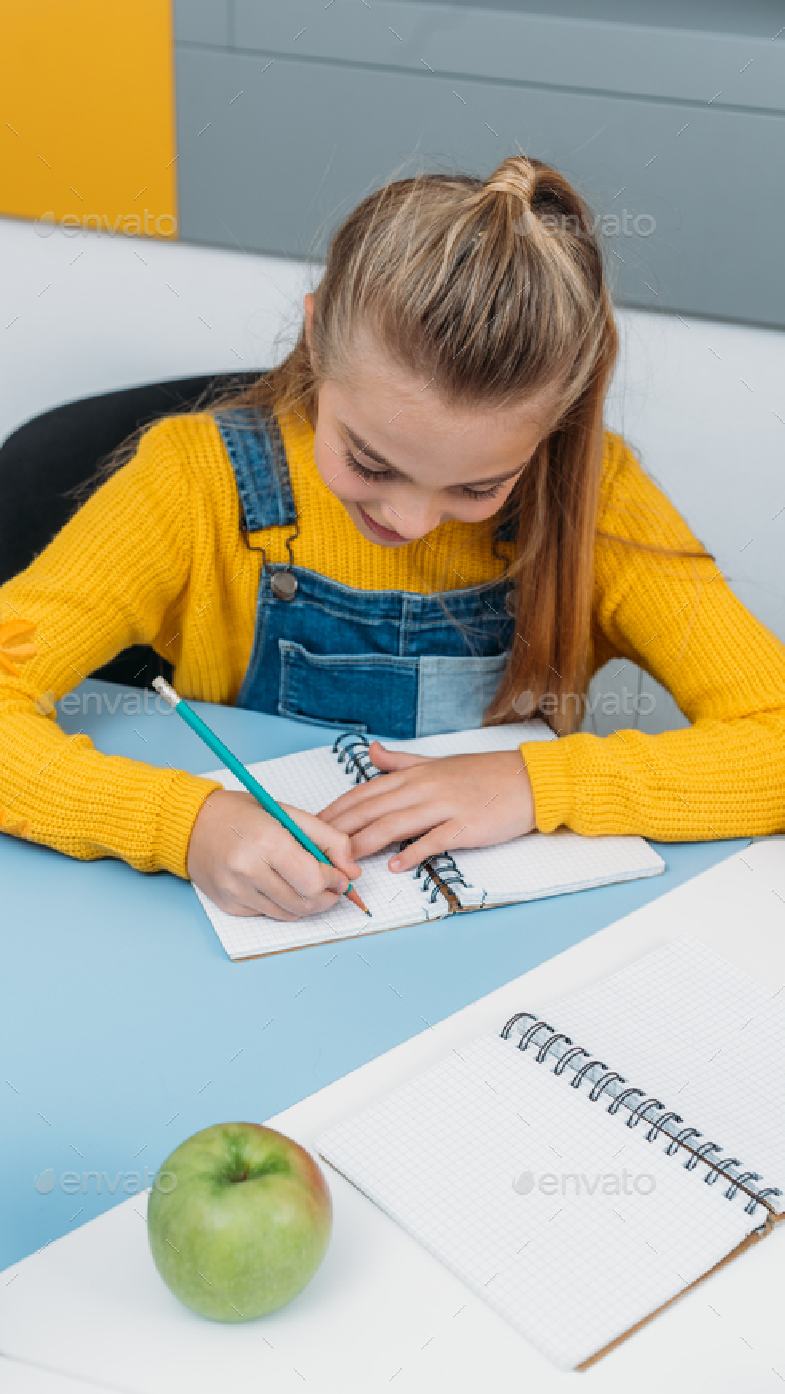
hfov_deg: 22.6
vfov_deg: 39.2
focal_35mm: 53
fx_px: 1960
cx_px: 340
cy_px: 691
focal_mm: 50
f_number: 4.5
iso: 100
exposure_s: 1/160
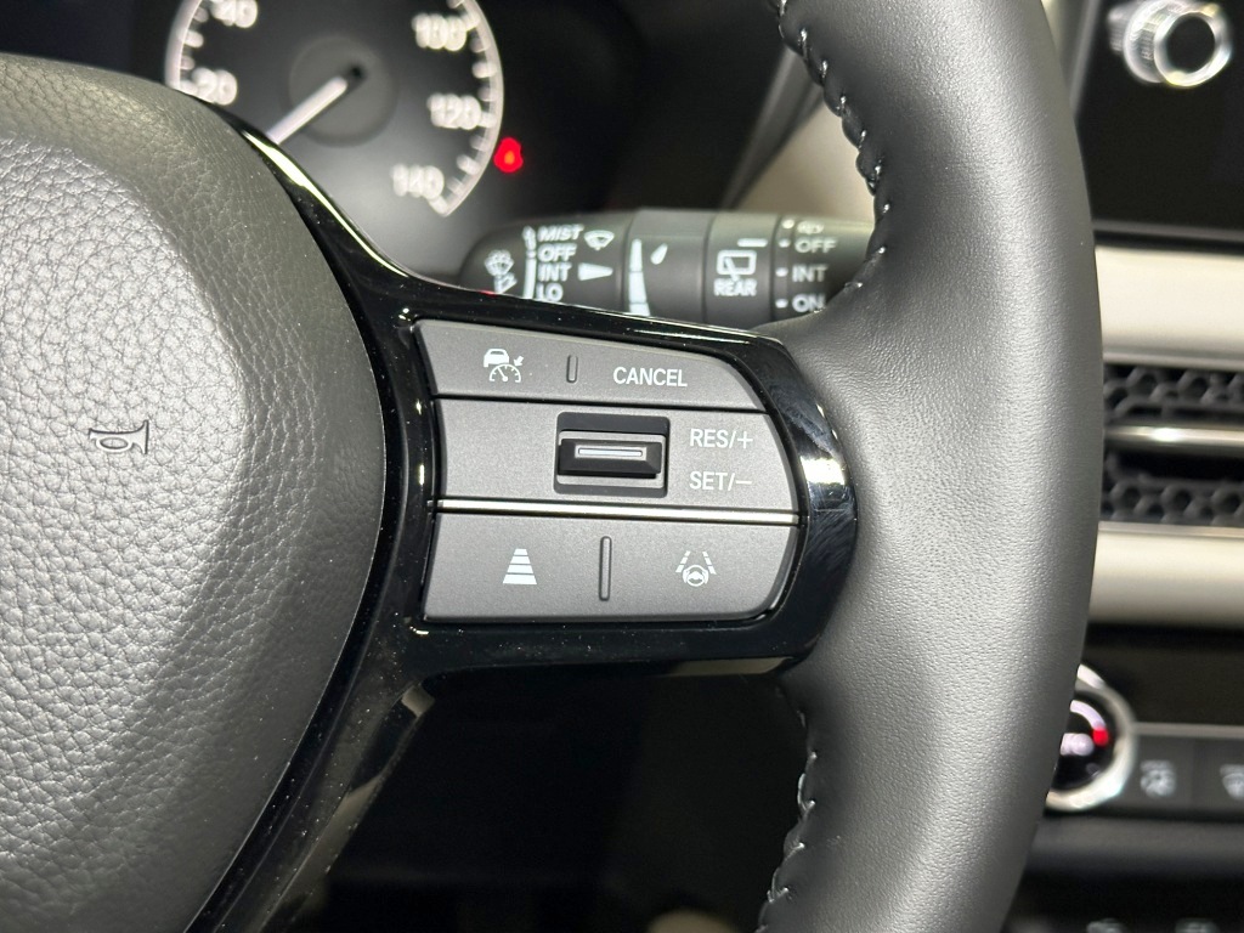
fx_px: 1725
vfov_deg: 30.3
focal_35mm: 48
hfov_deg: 39.7
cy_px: 466
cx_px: 622
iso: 400
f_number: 1.78
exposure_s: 1/40
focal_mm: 6.86
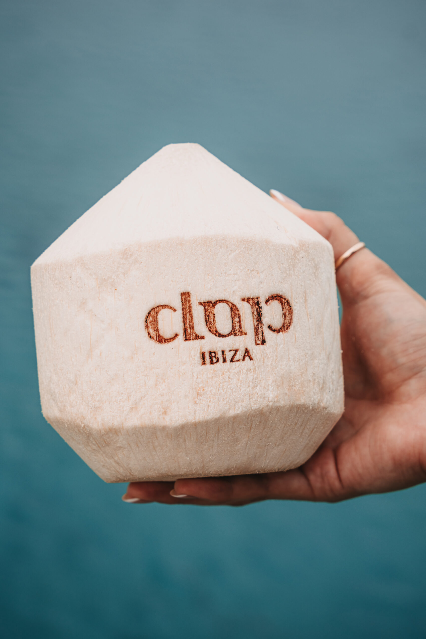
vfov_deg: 19.5
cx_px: 213
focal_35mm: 105
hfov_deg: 13.0
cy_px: 320
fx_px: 1863
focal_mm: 70
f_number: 5
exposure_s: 1/500
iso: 100
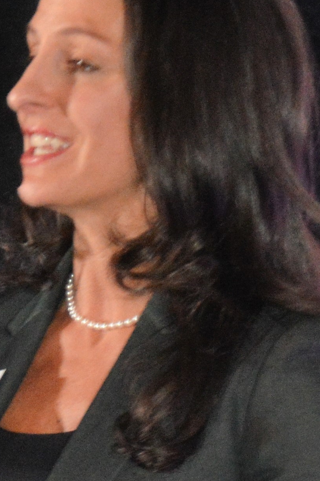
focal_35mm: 902
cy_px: 396
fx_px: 12048
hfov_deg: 1.5
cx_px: -42
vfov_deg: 2.3
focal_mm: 185
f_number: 5.6
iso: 1100
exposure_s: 1/60
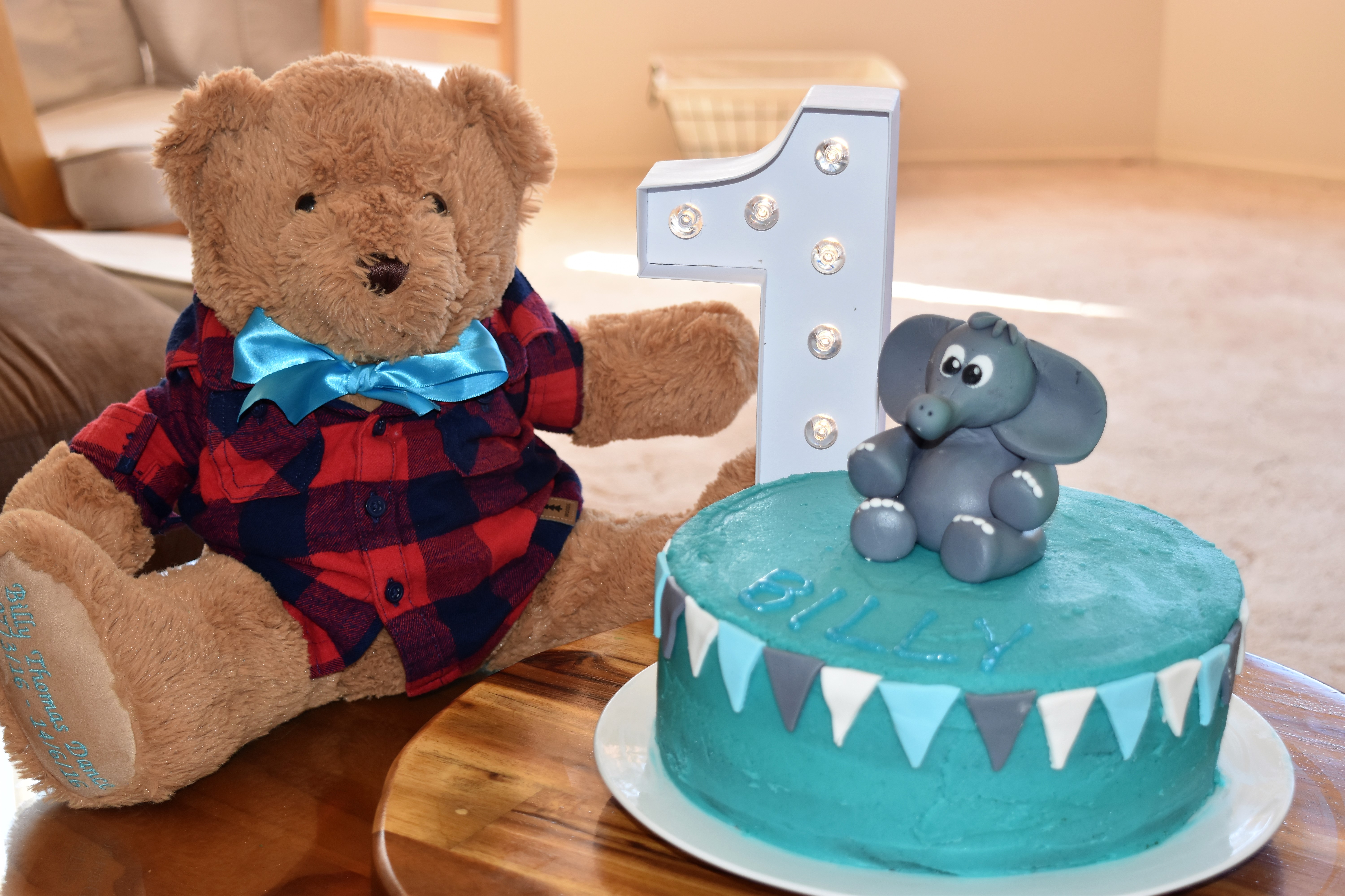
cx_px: 672
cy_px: 448
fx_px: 2241
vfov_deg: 22.6
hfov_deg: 33.4
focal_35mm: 60
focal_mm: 40
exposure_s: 1/125
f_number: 5.6
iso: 560
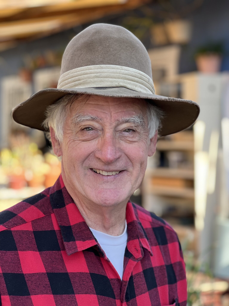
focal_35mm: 77
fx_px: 679
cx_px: 114
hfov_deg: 19.1
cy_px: 153
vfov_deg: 25.3
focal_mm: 9
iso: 64
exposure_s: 1/121
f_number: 2.8
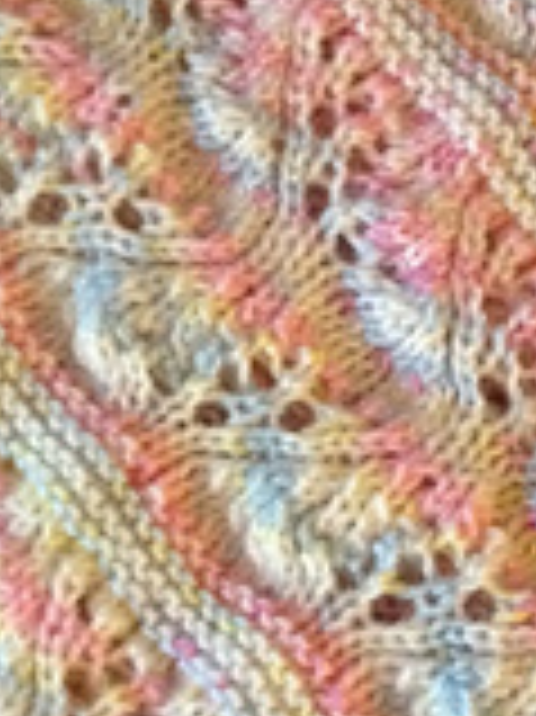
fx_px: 2274
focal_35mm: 110
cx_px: 277
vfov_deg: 17.9
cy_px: 459
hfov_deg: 13.4
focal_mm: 4.28
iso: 400
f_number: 2.4
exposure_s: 1/20
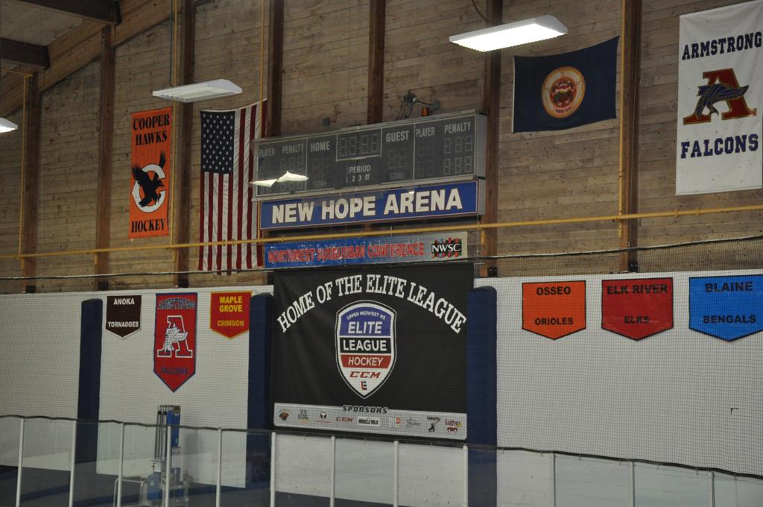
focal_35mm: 72
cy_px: 254
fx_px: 1524
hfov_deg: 28.1
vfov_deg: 18.9
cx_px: 382
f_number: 4.8
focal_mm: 48
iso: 1000
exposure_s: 1/60
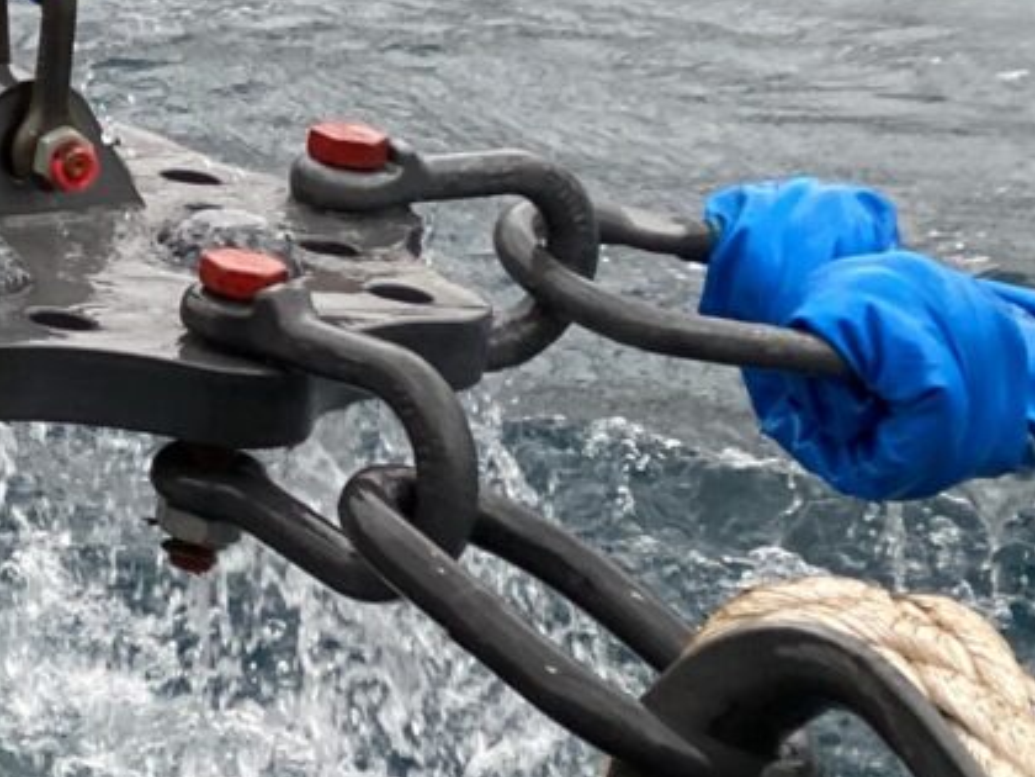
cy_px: 360
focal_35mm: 190
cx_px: -325
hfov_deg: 10.2
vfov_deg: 7.8
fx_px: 5681
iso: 50
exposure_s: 1/122
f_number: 2
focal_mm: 6
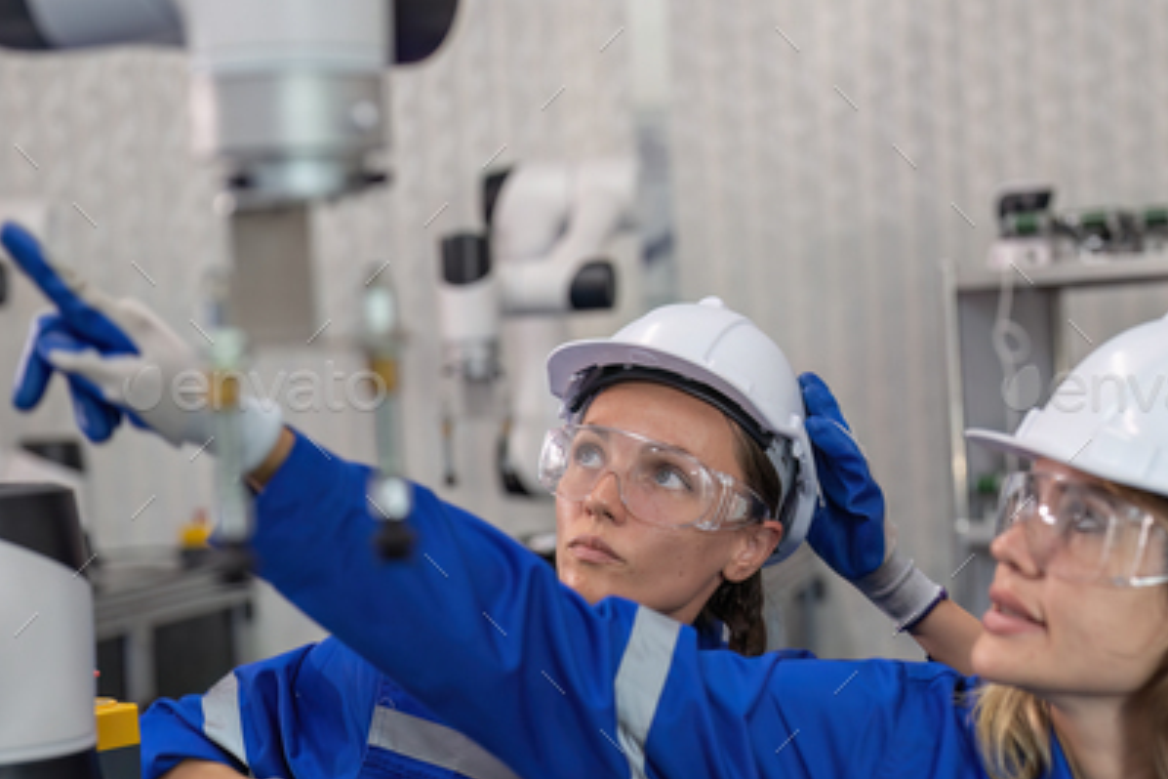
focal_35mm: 74
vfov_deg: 18.4
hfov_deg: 27.3
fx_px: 2401
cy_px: 526
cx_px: 685
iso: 400
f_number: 2
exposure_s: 1/200
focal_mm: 50
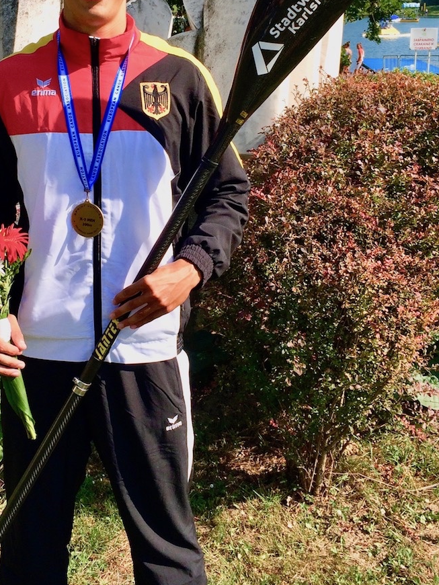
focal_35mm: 50
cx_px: 159
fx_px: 845
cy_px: 197
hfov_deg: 29.0
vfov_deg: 37.8
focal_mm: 4.15
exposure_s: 1/1368
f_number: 2.2
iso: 32
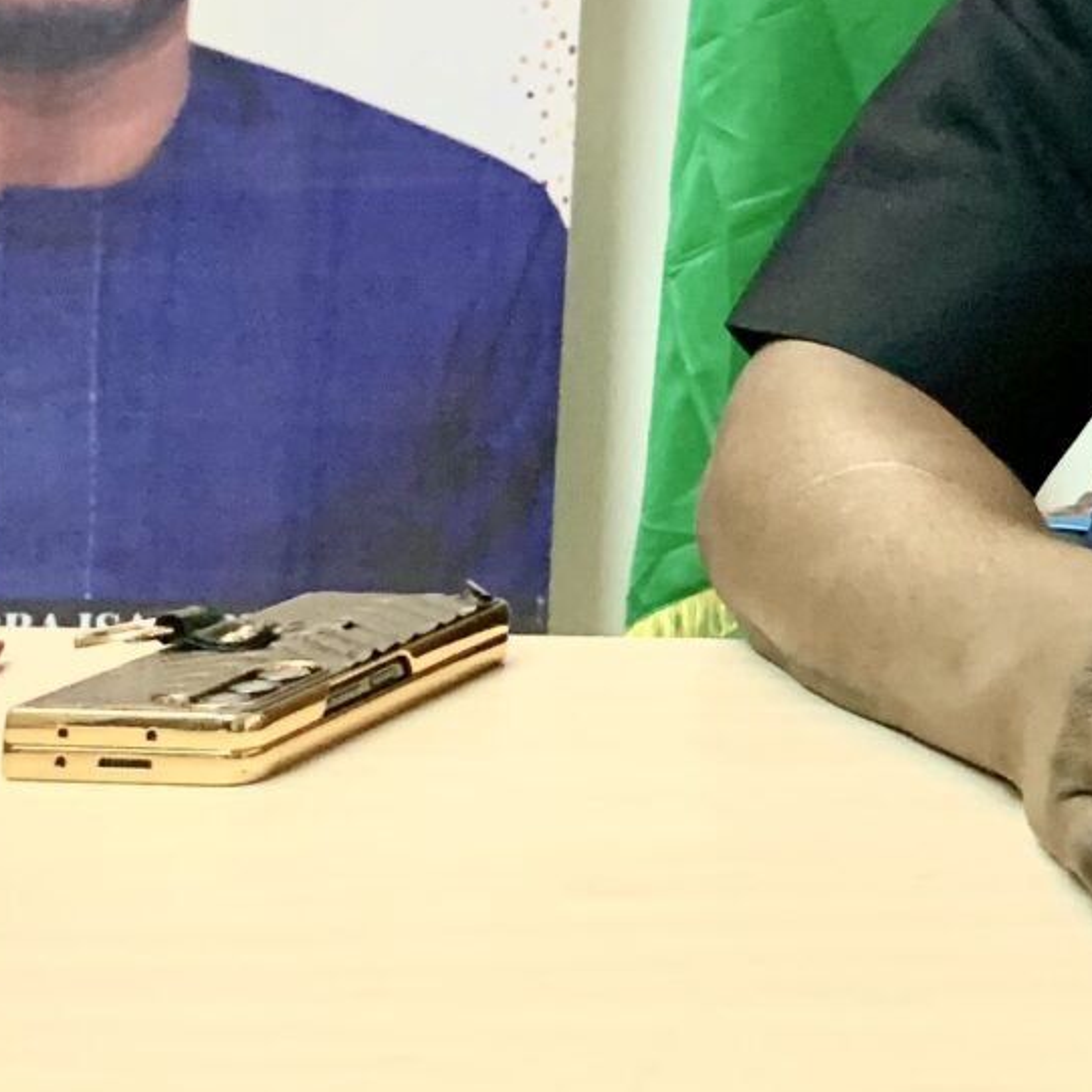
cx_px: 1782
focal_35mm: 87
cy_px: -208
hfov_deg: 17.3
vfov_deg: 18.9
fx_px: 3105
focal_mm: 4.25
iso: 250
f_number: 1.8
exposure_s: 1/50
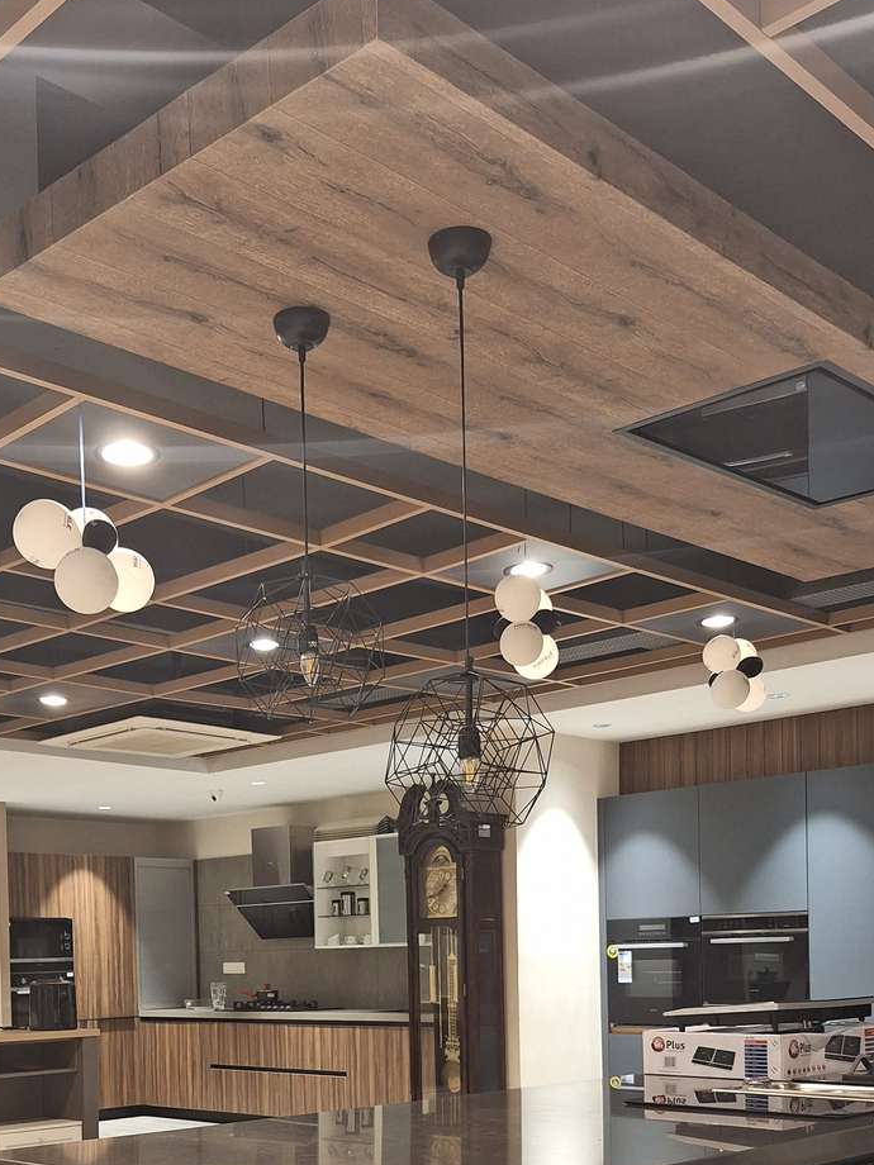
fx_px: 1347
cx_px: 379
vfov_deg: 44.2
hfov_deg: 35.9
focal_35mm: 40
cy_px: 954
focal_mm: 5.54
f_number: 1.8
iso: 200
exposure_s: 1/50
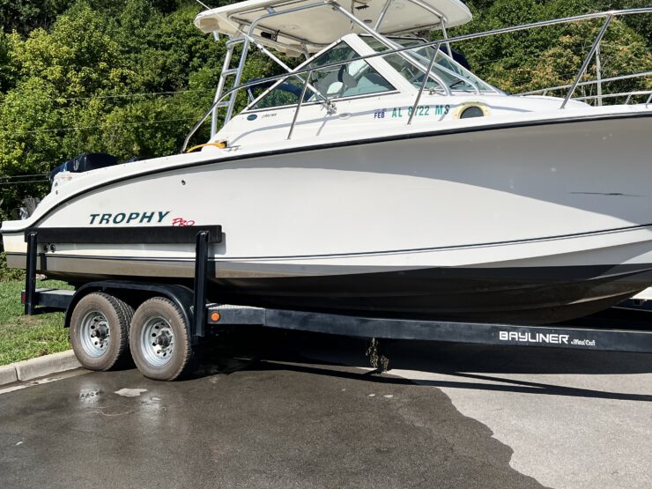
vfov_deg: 39.4
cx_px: 416
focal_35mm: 36
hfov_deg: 50.7
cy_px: 184
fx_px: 678
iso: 50
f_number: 1.5
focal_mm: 5.7
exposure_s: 1/8000
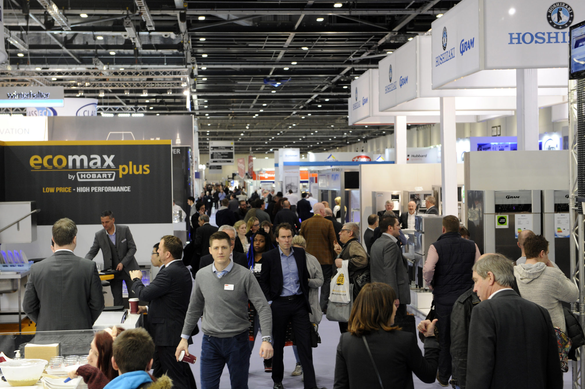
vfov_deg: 20.3
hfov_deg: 30.1
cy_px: 194
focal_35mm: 67
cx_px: 292
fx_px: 1088
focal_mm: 66
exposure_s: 1/80
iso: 1600
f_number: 5
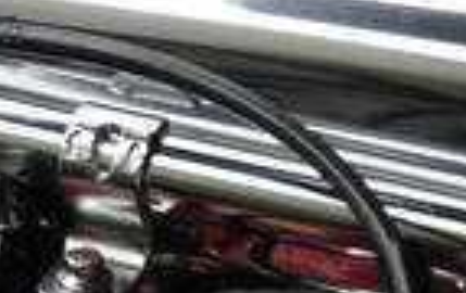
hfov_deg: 4.1
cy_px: -116
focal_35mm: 511
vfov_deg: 2.6
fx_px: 6502
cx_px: -209
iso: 800
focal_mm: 80
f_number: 5.3
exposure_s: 1/125
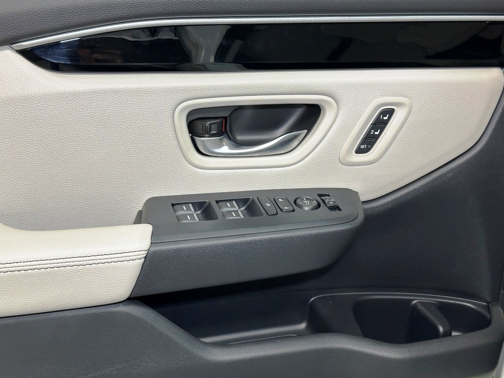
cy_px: 189
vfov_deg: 30.3
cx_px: 252
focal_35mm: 48
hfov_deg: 39.7
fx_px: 699
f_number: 1.78
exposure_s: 1/40
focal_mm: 6.86
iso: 250
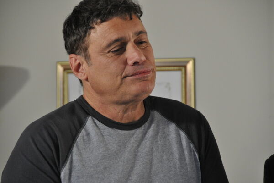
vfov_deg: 6.1
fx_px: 1711
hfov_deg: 9.2
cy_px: 92
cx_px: 137
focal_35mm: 225
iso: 1600
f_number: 5.6
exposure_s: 1/60
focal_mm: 150
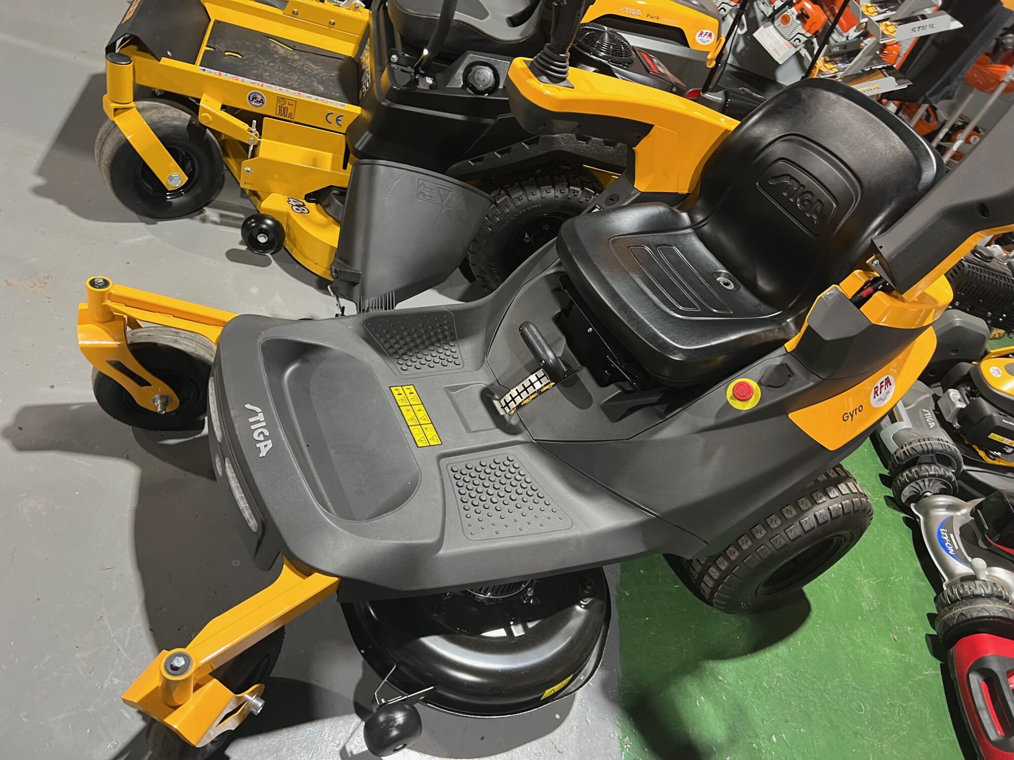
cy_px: 380
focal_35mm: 26
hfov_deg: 67.3
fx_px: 762
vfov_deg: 53.1
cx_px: 507
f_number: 1.5
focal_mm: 5.7
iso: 200
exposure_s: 1/50
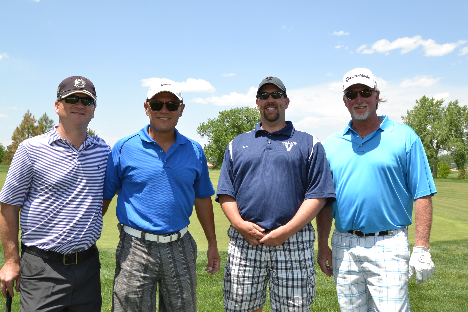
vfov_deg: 36.9
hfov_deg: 53.1
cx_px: 234
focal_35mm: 36
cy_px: 156
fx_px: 468
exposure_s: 1/160
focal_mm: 24
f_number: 9
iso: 200
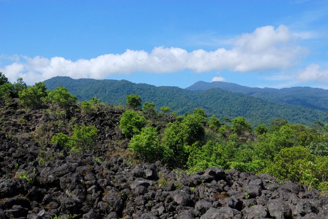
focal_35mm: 36
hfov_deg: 53.1
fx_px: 328
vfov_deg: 37.0
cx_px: 164
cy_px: 110
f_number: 5.6
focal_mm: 24
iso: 500
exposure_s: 1/3200
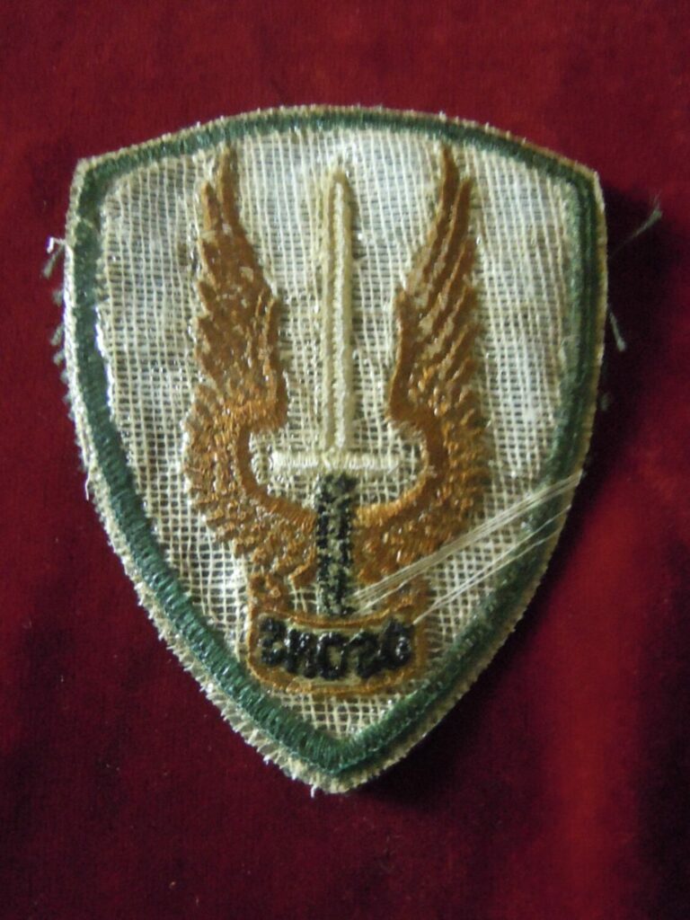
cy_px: 460
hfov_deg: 46.8
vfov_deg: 60.0
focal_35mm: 30
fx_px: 797
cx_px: 345
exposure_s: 1/50
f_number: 3.5
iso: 3200
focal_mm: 5.4
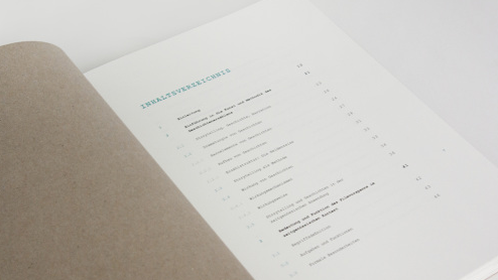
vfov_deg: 14.9
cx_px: 238
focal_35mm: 81
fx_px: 1070
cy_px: 179
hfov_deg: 26.2
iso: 400
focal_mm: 38
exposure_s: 1/60
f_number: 4.5
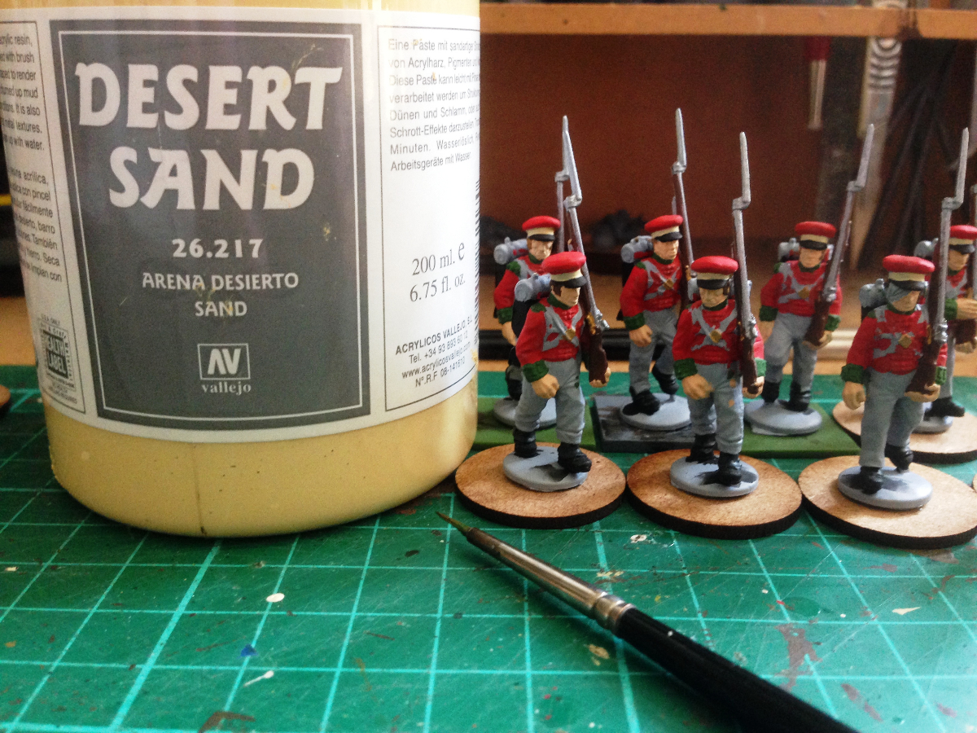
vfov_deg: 42.9
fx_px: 931
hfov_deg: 55.4
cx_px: 488
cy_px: 366
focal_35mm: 33
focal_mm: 4.12
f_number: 2.4
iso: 200
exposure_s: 1/20
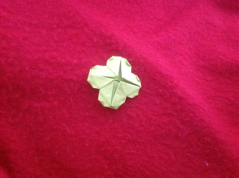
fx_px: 241
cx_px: 120
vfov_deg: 40.6
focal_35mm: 35
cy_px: 89
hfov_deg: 52.7
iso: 800
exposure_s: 1/15
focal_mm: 4.28
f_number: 2.4
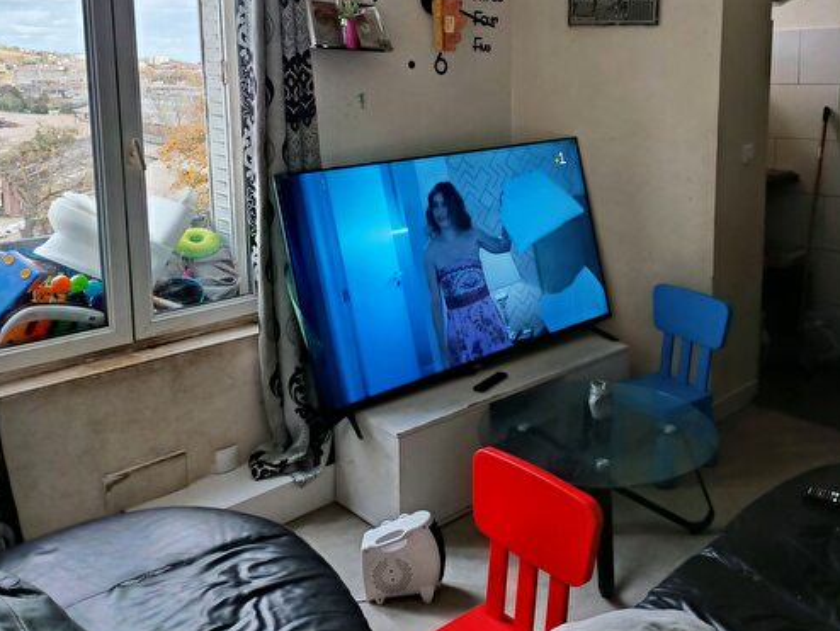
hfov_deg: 53.2
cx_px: 534
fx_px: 825
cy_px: 195
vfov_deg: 41.1
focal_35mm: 34
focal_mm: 5.24
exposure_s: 1/100
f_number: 1.7
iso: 194
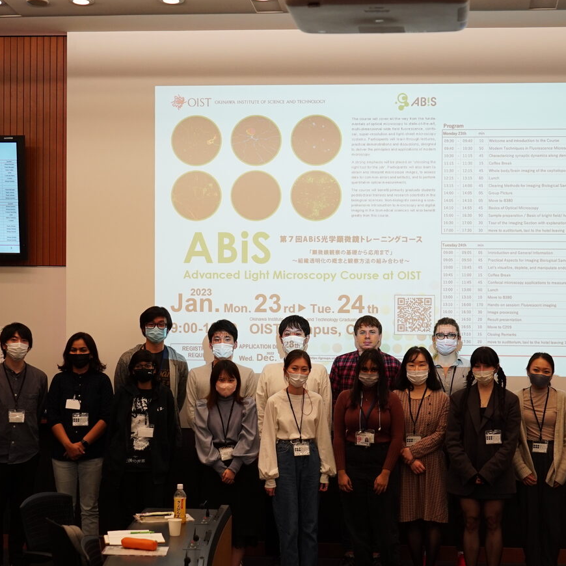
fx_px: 1461
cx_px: 303
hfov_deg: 21.9
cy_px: 313
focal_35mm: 79
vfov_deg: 21.9
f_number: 3.5
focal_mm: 50
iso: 1600
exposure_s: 1/400
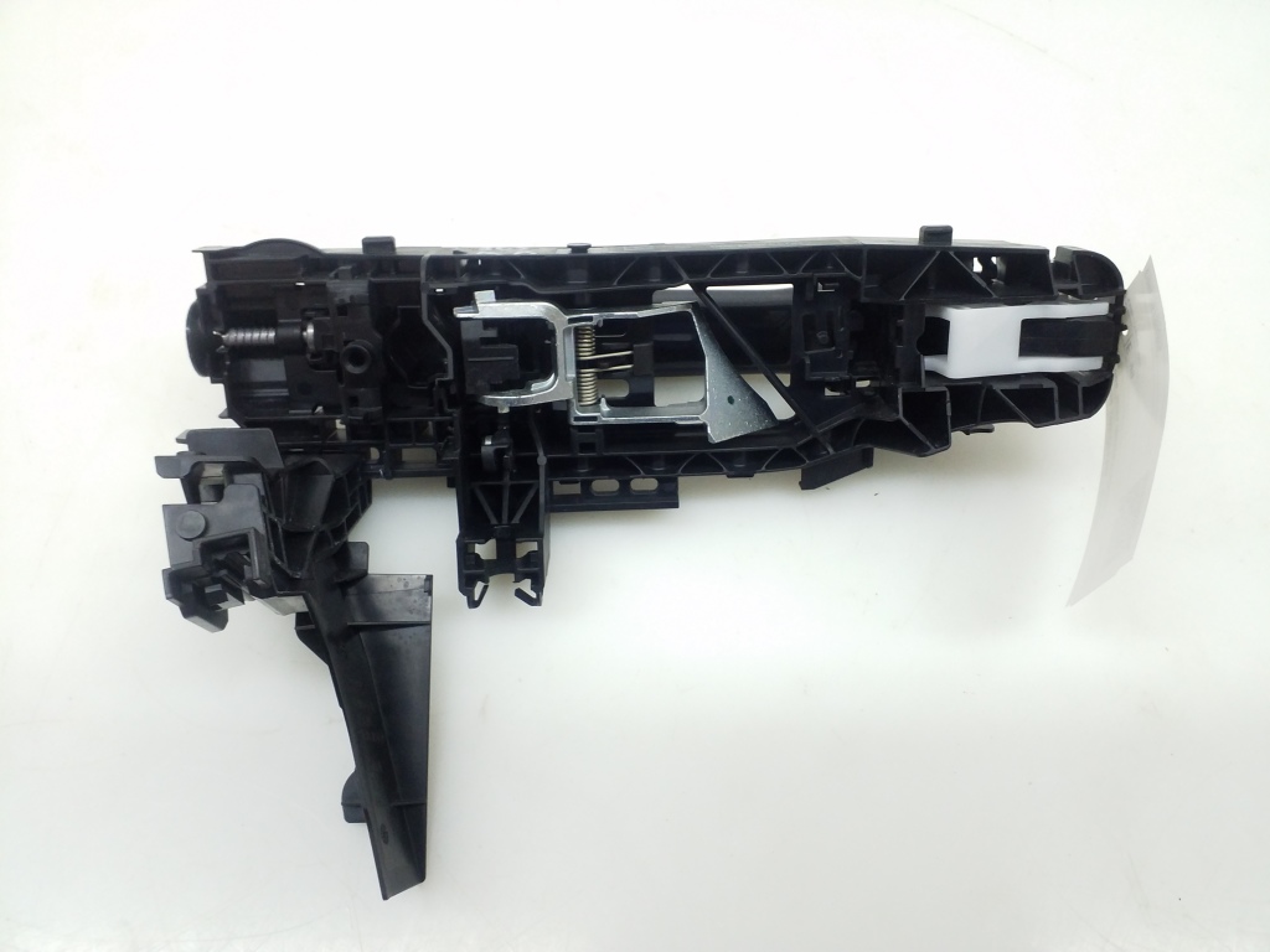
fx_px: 991
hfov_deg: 65.3
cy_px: 476
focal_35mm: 27
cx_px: 635
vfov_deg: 51.4
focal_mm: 3.6
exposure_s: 1/50
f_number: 1.9
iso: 160
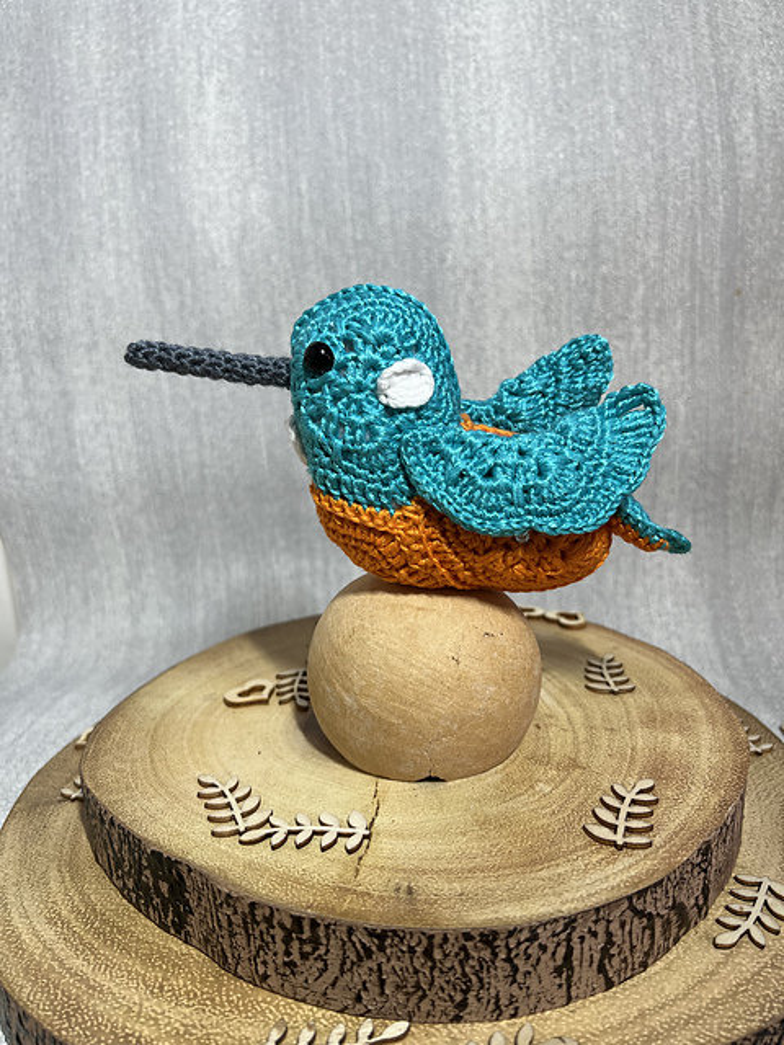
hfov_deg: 53.1
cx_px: 392
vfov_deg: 67.3
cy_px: 522
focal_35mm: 26
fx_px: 785
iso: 50
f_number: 1.5
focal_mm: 5.7
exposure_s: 1/100
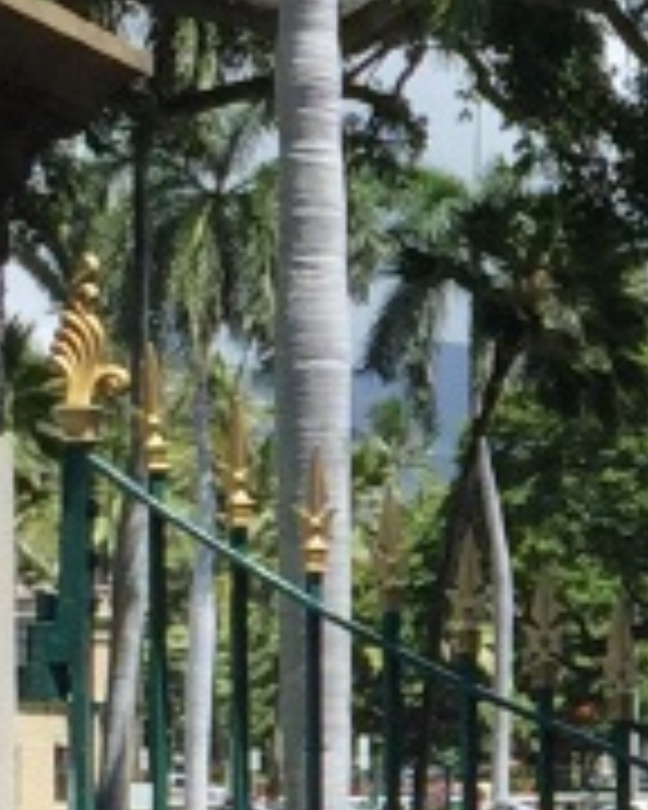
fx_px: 5442
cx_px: 1462
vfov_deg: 8.5
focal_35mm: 227
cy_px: 824
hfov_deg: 6.5
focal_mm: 4.15
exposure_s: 1/1236
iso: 32
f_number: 2.2
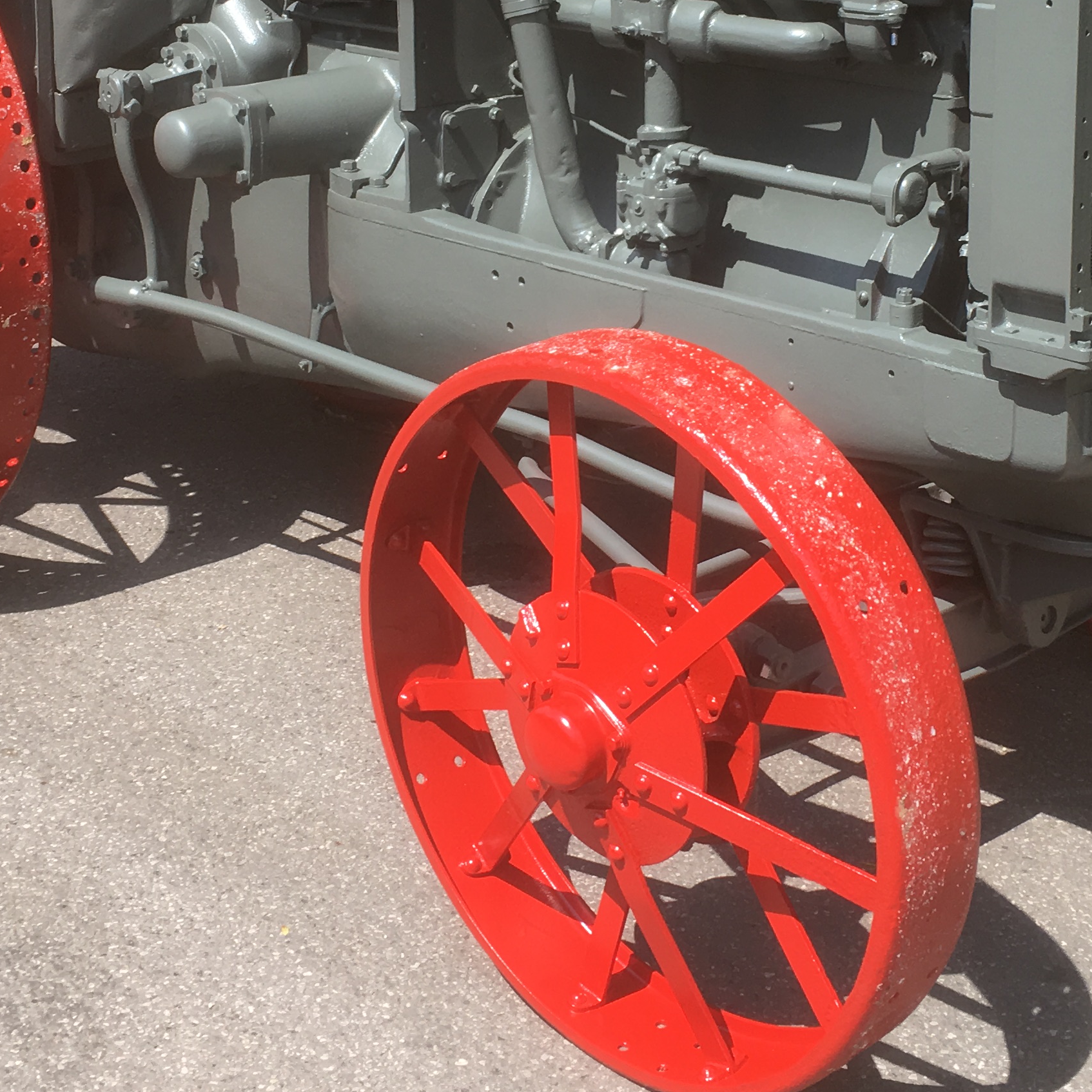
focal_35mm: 61
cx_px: 638
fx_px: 2177
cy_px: 238
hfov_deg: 28.1
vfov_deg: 27.7
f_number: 2.2
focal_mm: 4.15
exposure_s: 1/699
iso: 25
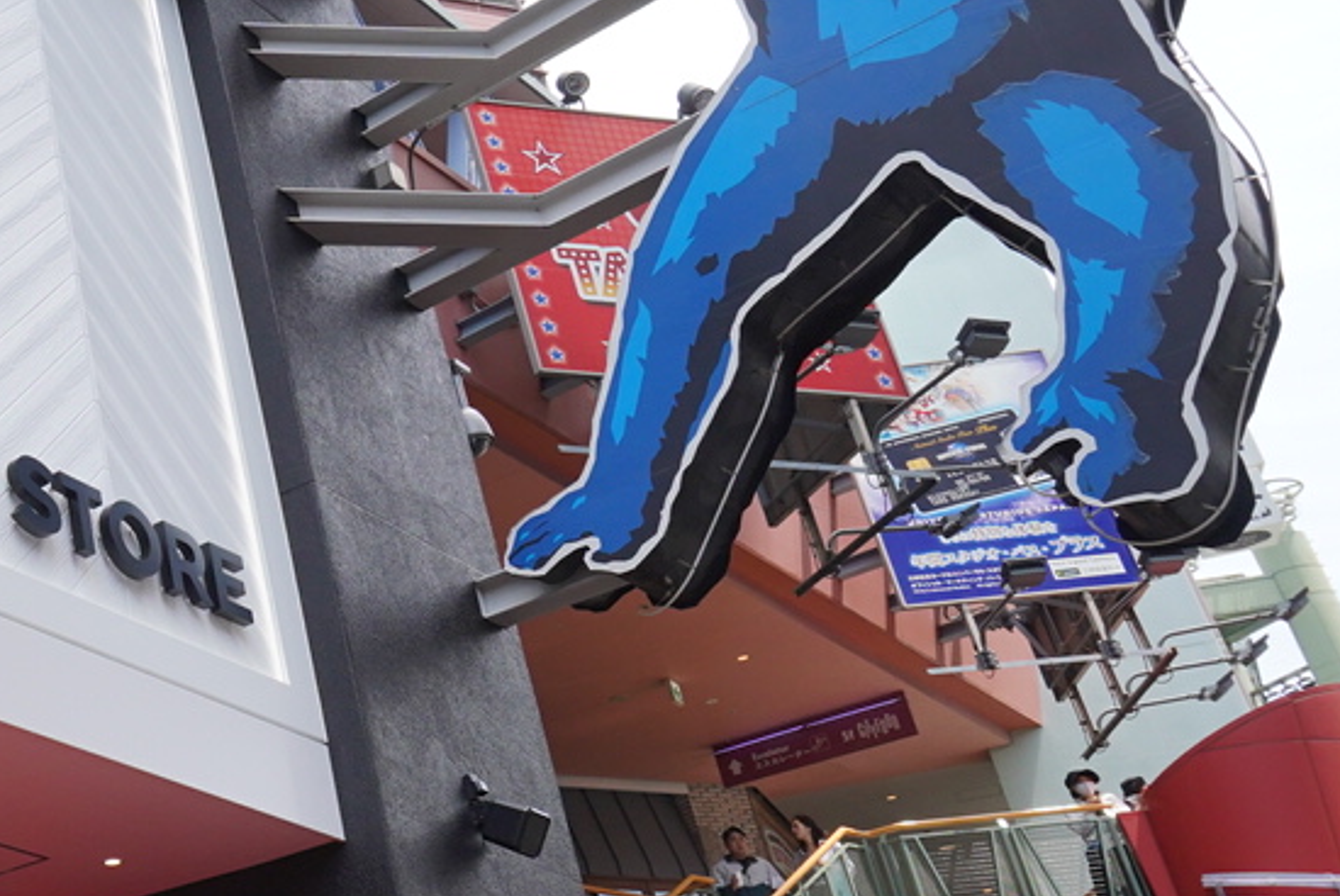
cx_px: -378
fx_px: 1751
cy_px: 470
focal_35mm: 47
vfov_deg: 28.7
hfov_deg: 32.3
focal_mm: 16
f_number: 8
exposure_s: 1/750
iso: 800
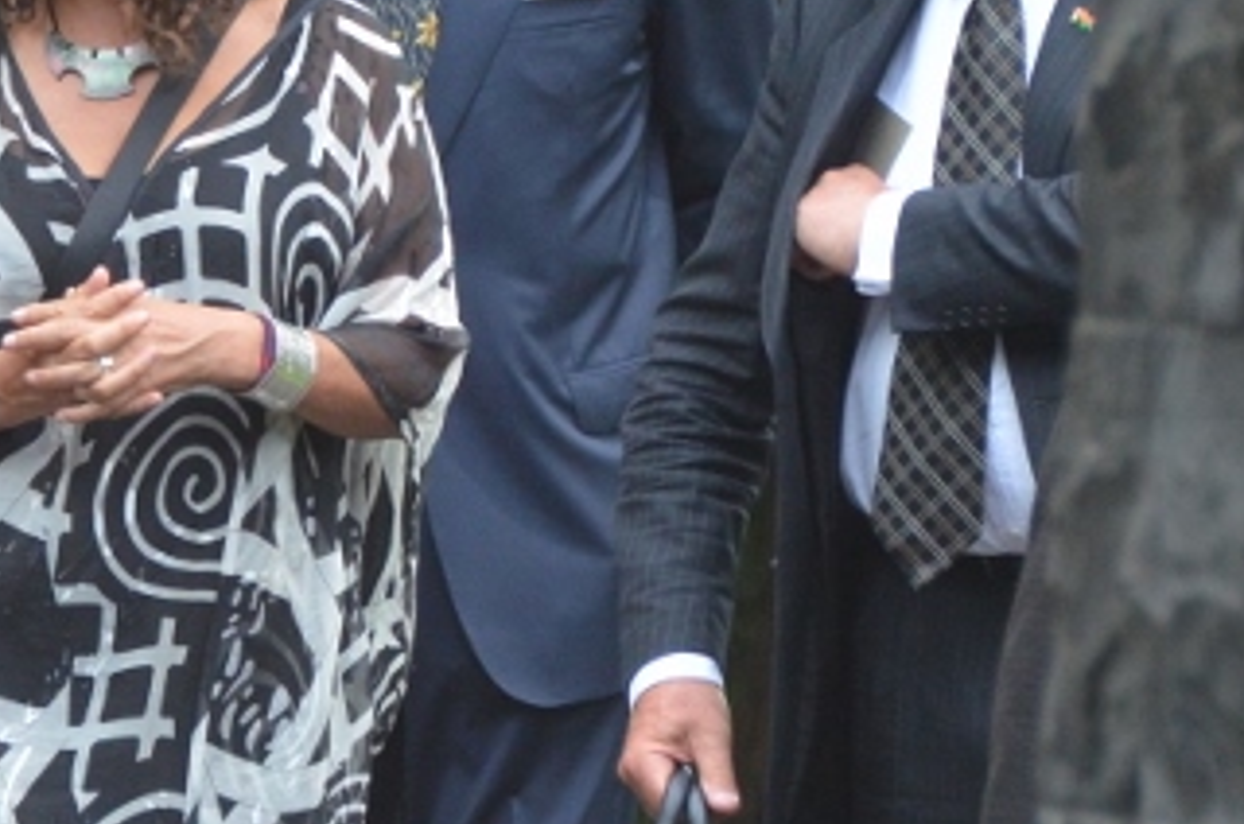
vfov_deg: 2.7
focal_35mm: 505
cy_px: 517
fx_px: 17402
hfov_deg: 4.1
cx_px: -327
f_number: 6.3
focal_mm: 105
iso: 1250
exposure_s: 1/640
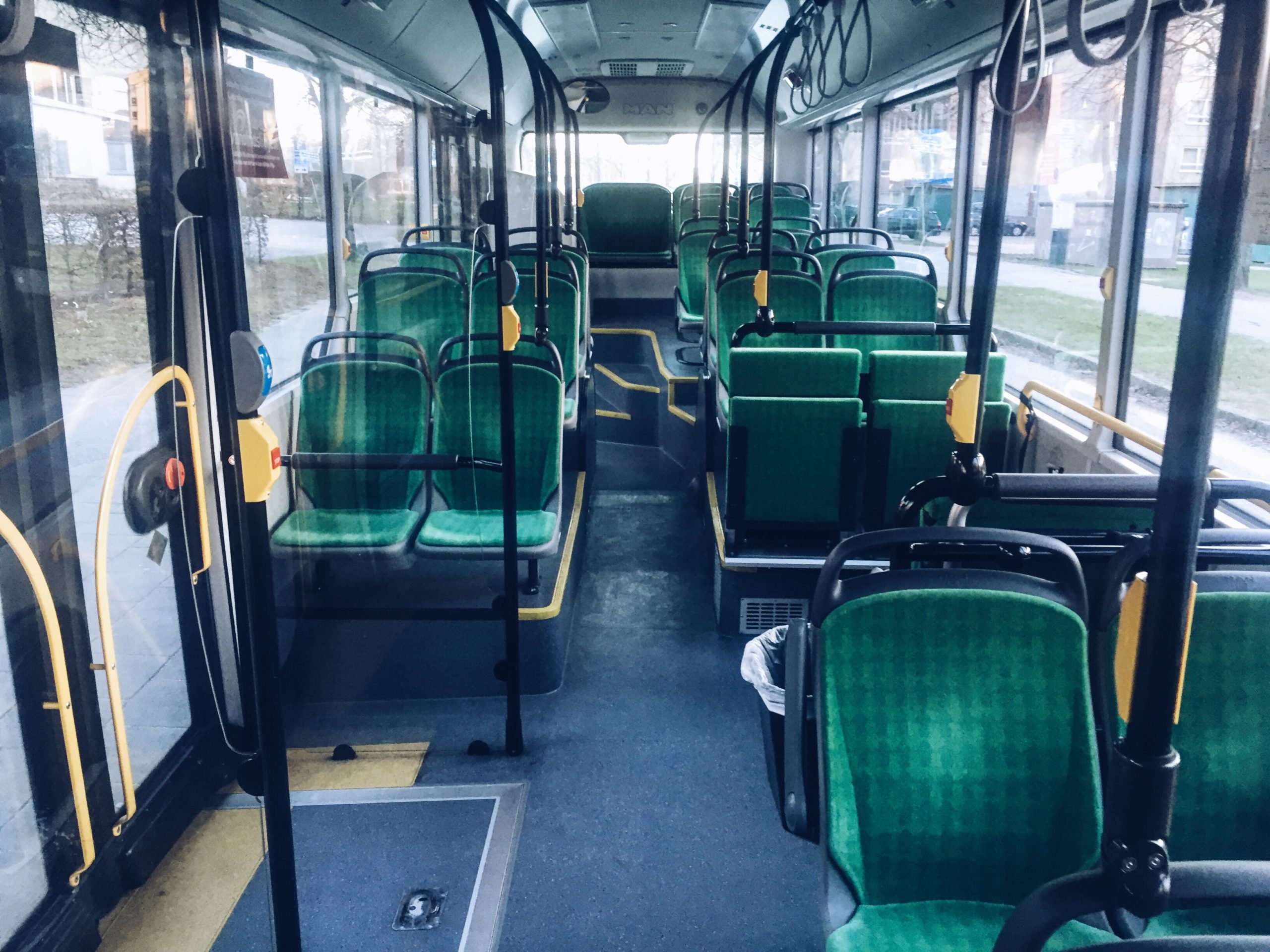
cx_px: 635
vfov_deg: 48.2
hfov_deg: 61.7
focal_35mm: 29
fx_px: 1064
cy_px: 476
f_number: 2.2
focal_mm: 4.15
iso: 100
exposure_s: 1/33
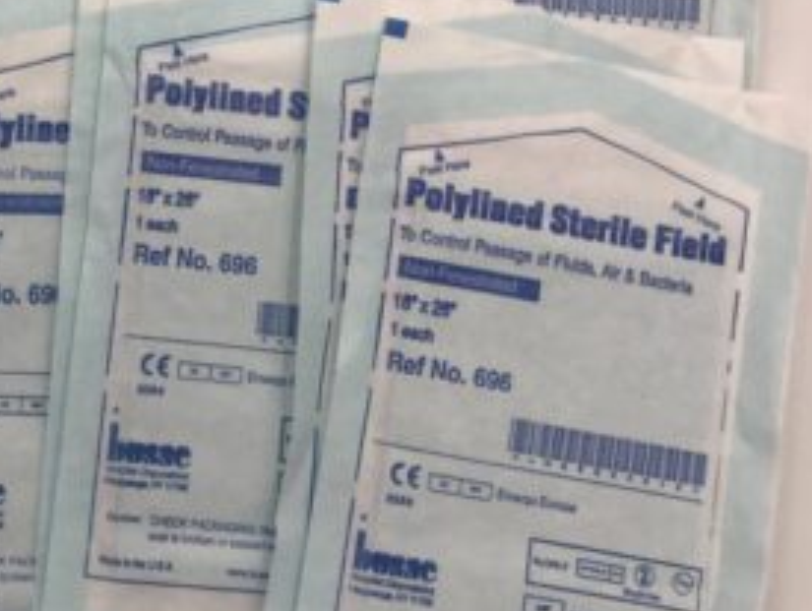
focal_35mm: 61
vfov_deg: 23.3
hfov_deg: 30.8
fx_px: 1433
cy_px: 32
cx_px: 156
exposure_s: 1/212
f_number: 1.8
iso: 20
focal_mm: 3.99
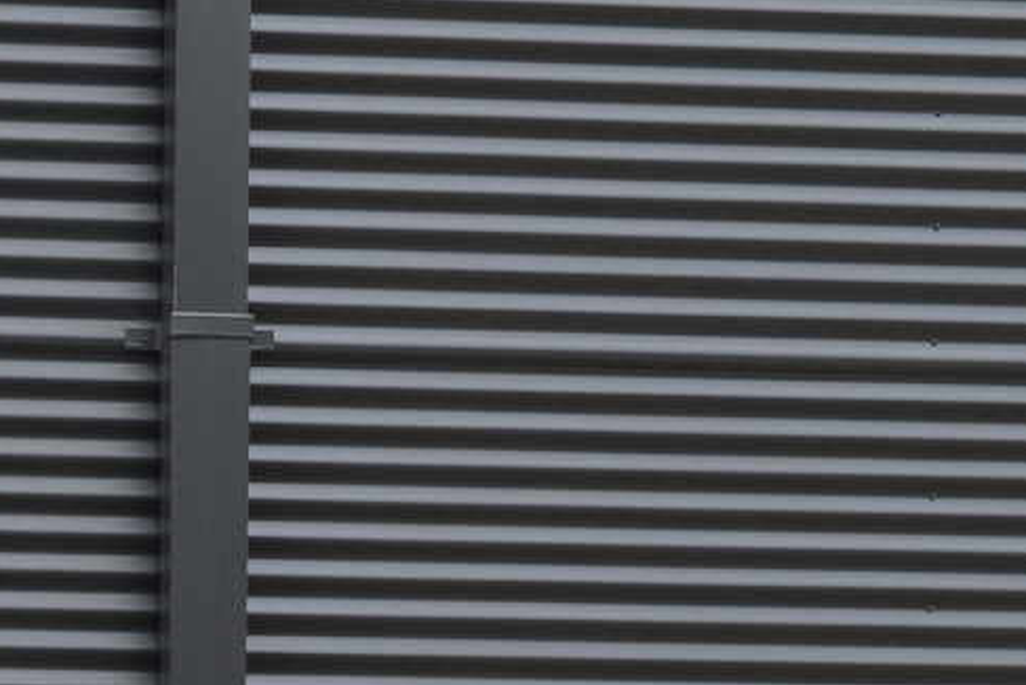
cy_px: 1318
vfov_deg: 8.4
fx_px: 4447
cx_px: -274
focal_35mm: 156
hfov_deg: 12.8
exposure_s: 1/250
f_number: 8
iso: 200
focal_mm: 38
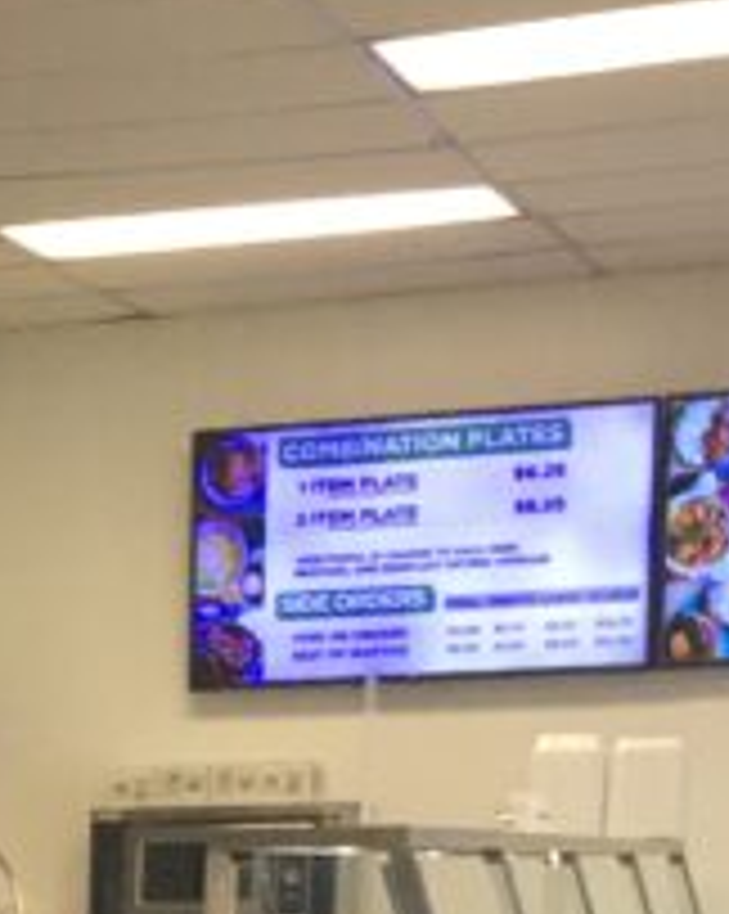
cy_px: 1522
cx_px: -765
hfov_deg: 9.9
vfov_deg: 12.6
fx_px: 3862
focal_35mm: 143
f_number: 2.2
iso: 40
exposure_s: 1/30
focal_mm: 4.15
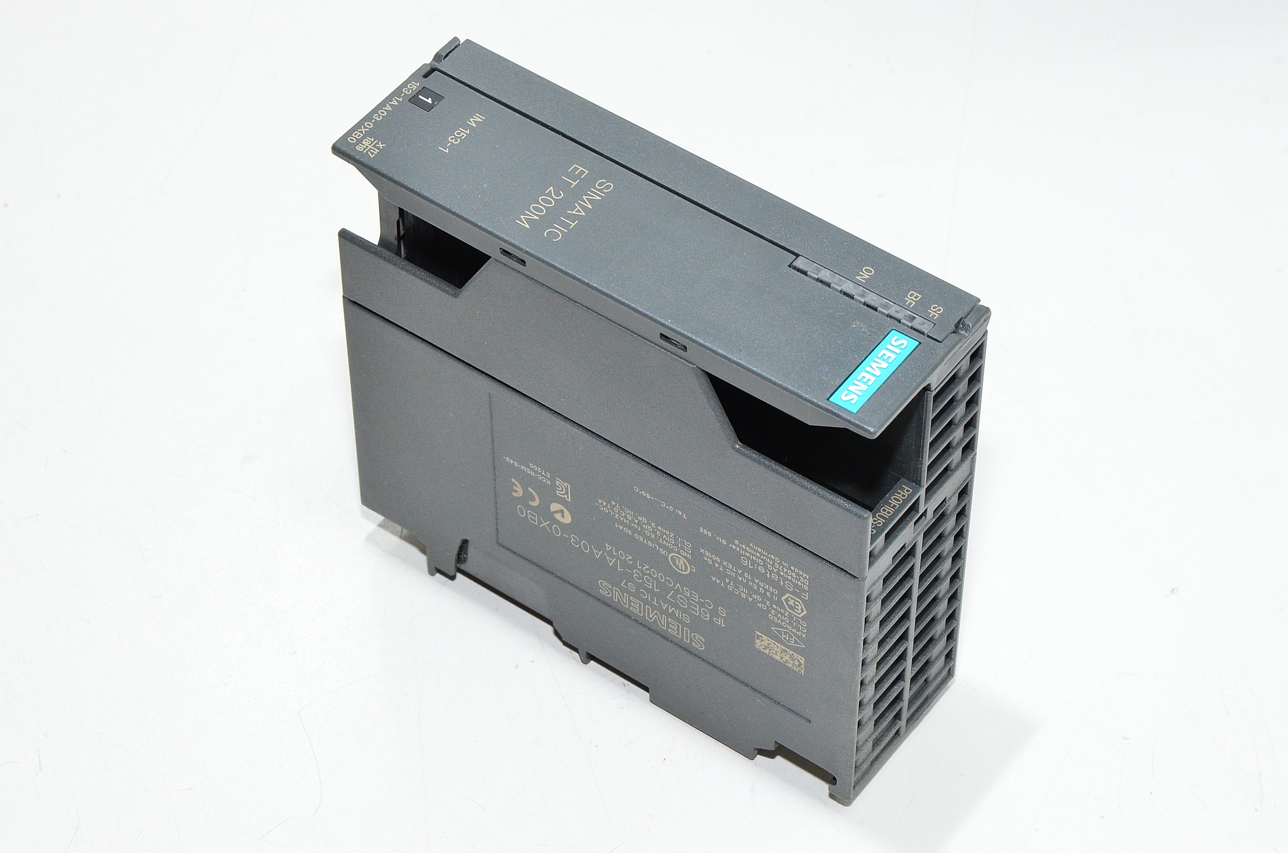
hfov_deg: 17.1
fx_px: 4284
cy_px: 426
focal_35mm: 120
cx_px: 644
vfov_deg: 11.4
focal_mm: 80
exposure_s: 1/50
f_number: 16
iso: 1600
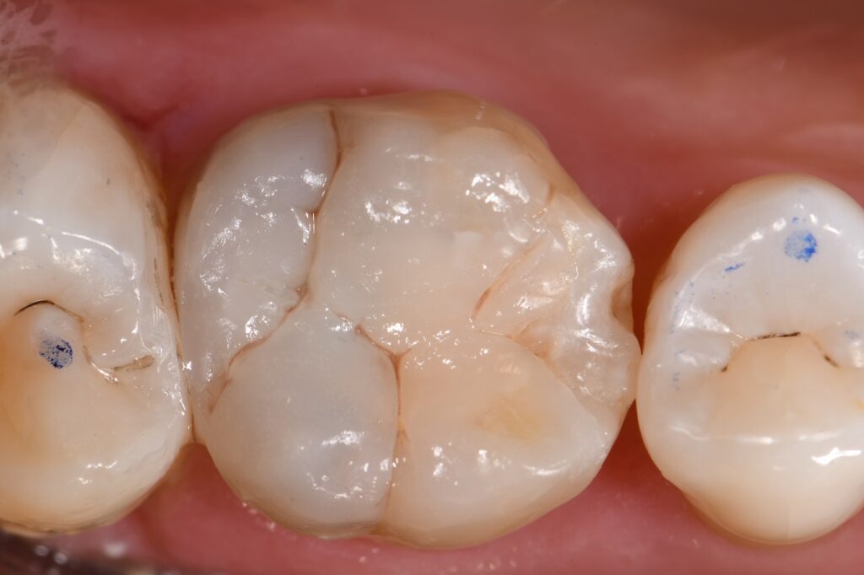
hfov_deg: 13.1
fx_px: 3767
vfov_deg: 8.7
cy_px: 288
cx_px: 432
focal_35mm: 157
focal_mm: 105
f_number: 32
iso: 200
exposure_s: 1/160
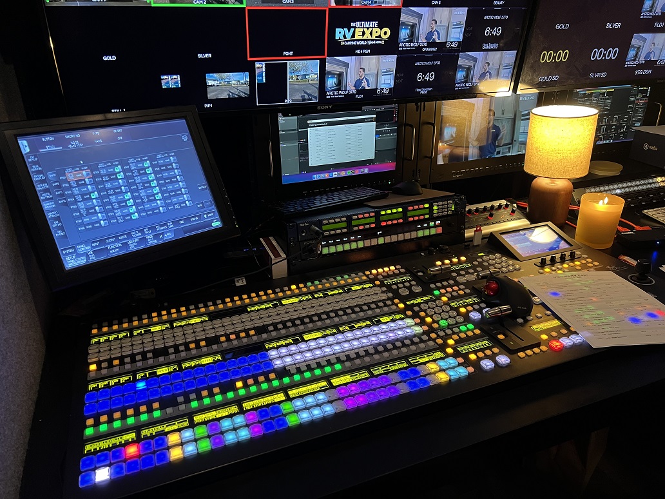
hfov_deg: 67.3
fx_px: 499
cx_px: 332
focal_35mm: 26
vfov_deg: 53.1
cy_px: 250
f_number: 1.5
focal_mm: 5.7
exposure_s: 1/59
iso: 250
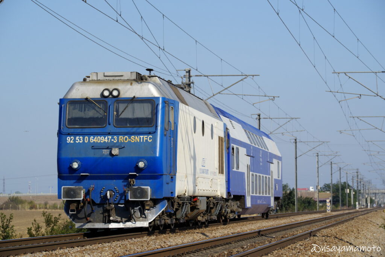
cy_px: 128
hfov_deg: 14.6
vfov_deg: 9.8
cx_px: 192
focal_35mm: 140
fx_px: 1498
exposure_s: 1/1250
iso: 320
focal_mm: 140
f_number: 8
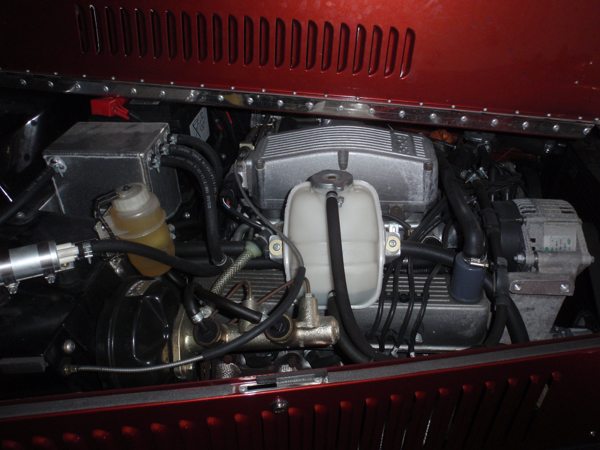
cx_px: 300
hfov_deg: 63.4
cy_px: 225
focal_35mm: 28
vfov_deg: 49.7
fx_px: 485
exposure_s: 1/60
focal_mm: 5
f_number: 8
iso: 250
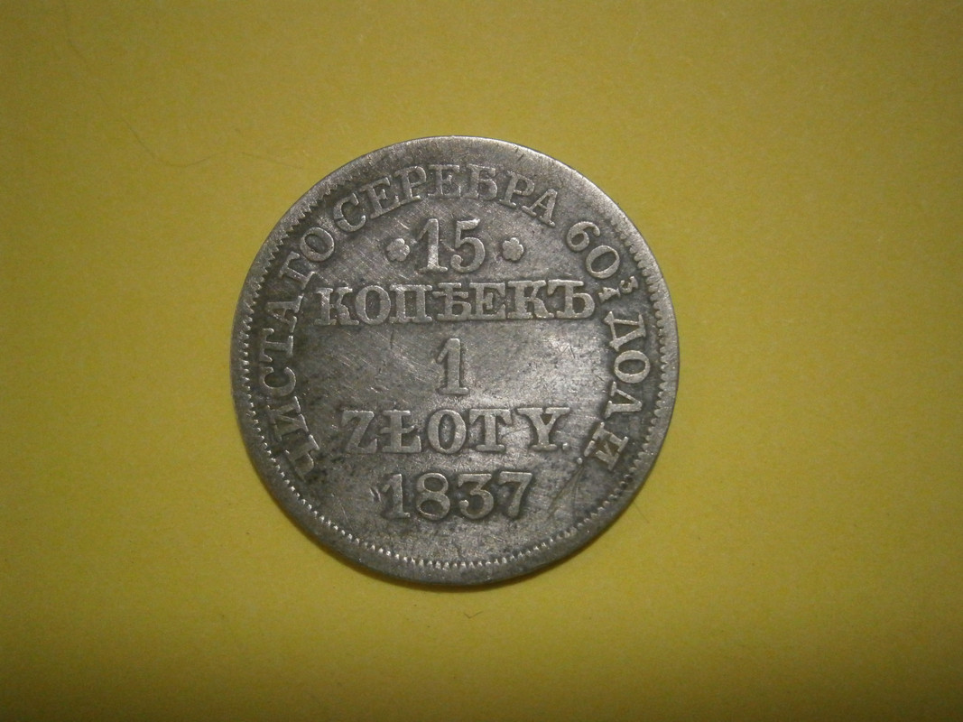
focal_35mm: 47
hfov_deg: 40.4
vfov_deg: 30.9
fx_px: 1307
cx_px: 482
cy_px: 361
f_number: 3.4
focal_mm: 8.3
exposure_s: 1/250
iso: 640
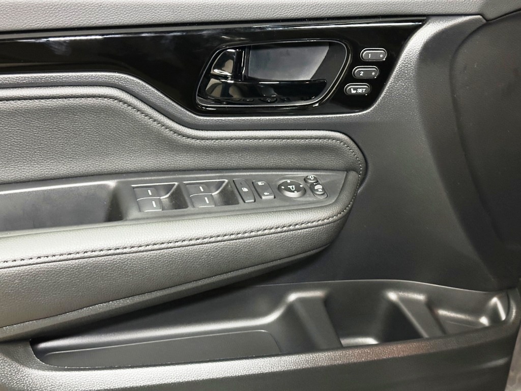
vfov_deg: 30.3
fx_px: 722
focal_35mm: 48
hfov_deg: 39.7
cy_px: 196
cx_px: 260
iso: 640
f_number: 1.78
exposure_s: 1/24
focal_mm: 6.86
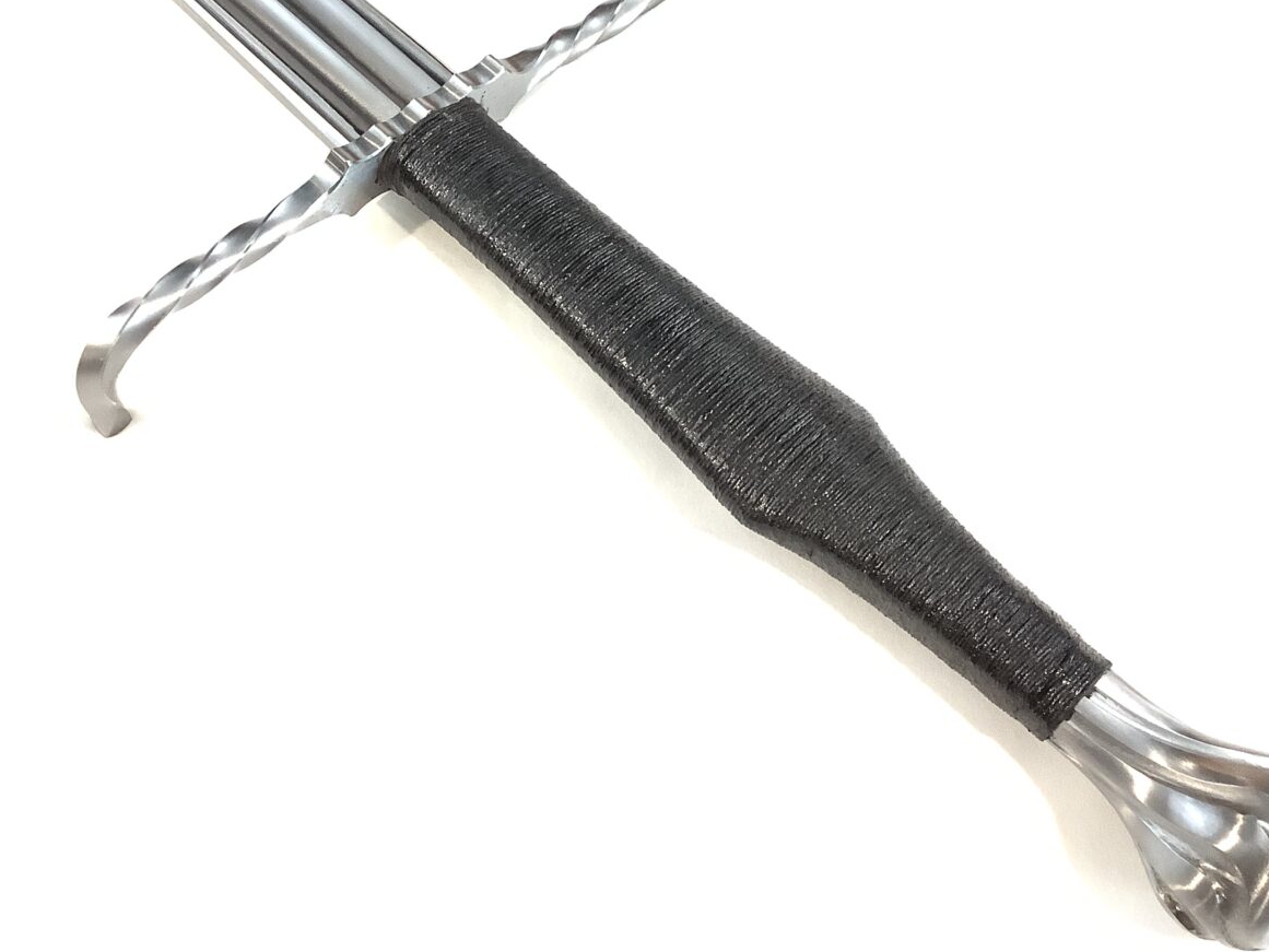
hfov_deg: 45.7
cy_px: 378
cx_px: 681
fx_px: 1503
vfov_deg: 35.0
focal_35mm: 41
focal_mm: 3.3
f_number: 2.4
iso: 250
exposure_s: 1/60
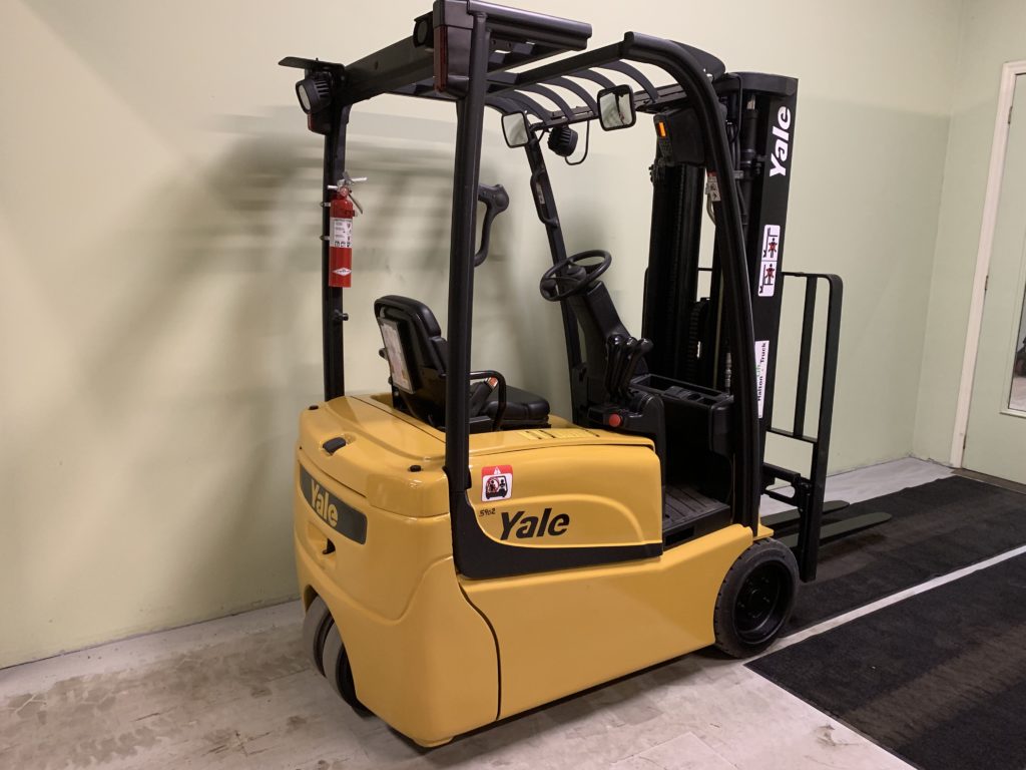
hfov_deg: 67.3
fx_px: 771
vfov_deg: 53.1
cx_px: 513
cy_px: 385
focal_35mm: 26
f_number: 1.8
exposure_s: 1/60
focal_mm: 4.25
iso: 400
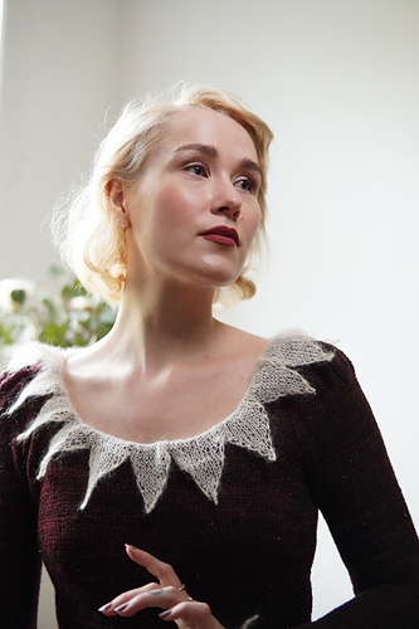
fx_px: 786
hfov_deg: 29.8
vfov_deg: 43.6
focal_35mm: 45
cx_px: 210
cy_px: 314
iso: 6400
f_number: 1.8
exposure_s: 1/2500
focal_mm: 30
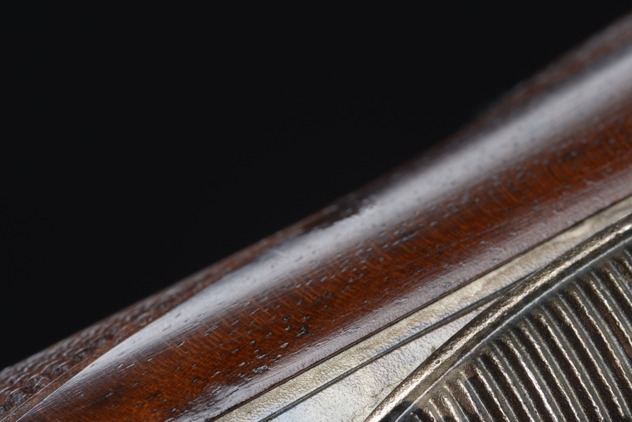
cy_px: 383
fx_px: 3689
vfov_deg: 6.5
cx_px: 509
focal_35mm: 210
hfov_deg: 9.8
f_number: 22
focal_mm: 105
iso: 100
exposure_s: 1/60
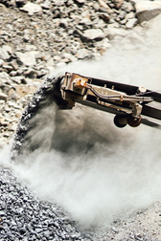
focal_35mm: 199
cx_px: 93
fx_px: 1335
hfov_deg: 6.9
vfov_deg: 10.3
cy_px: 157
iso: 80
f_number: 1.6
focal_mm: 85
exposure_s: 1/8000
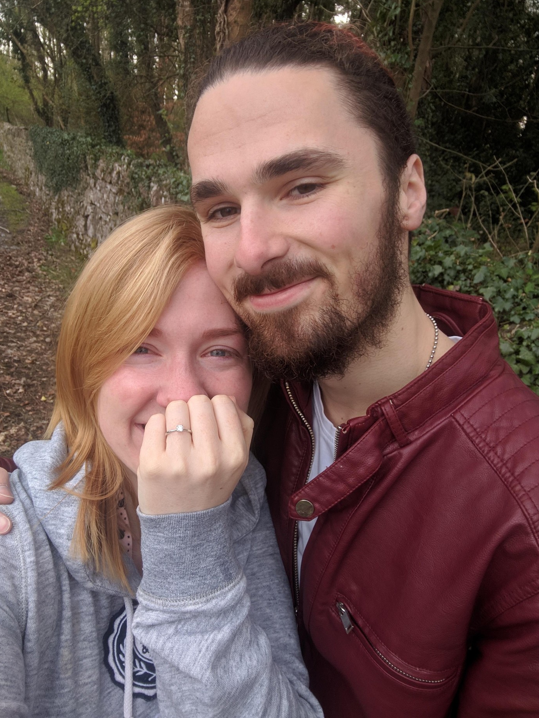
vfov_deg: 67.3
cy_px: 357
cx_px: 263
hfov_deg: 53.1
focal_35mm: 26
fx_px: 540
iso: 49
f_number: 2.4
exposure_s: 1/190
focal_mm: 3.38
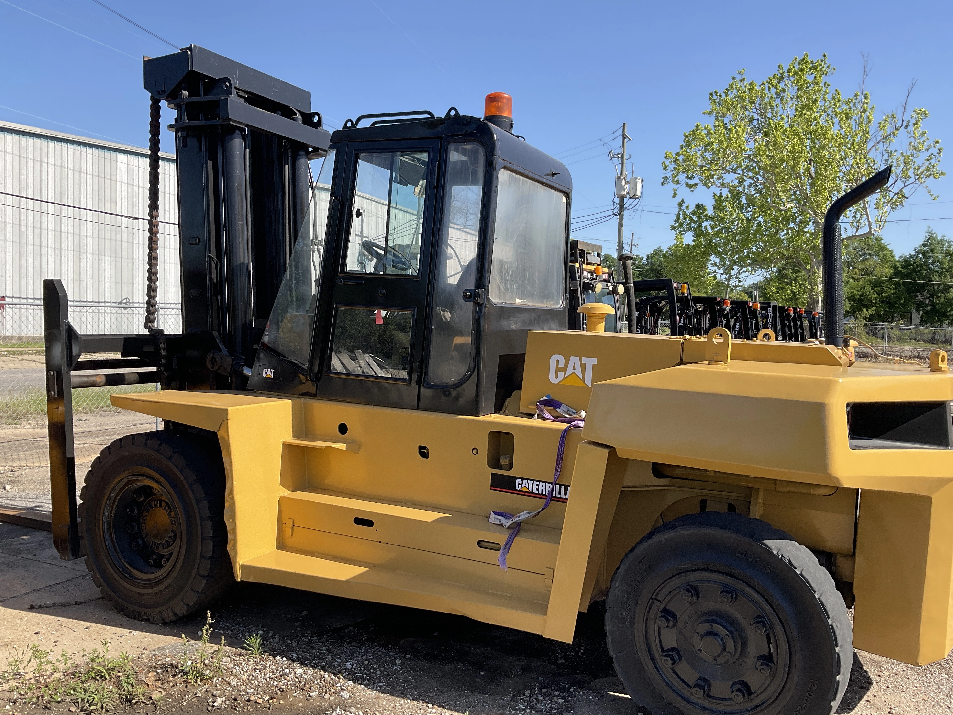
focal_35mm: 30
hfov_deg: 60.0
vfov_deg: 46.8
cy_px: 363
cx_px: 470
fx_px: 826
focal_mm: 3
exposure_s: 1/1168
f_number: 1.8
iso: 16
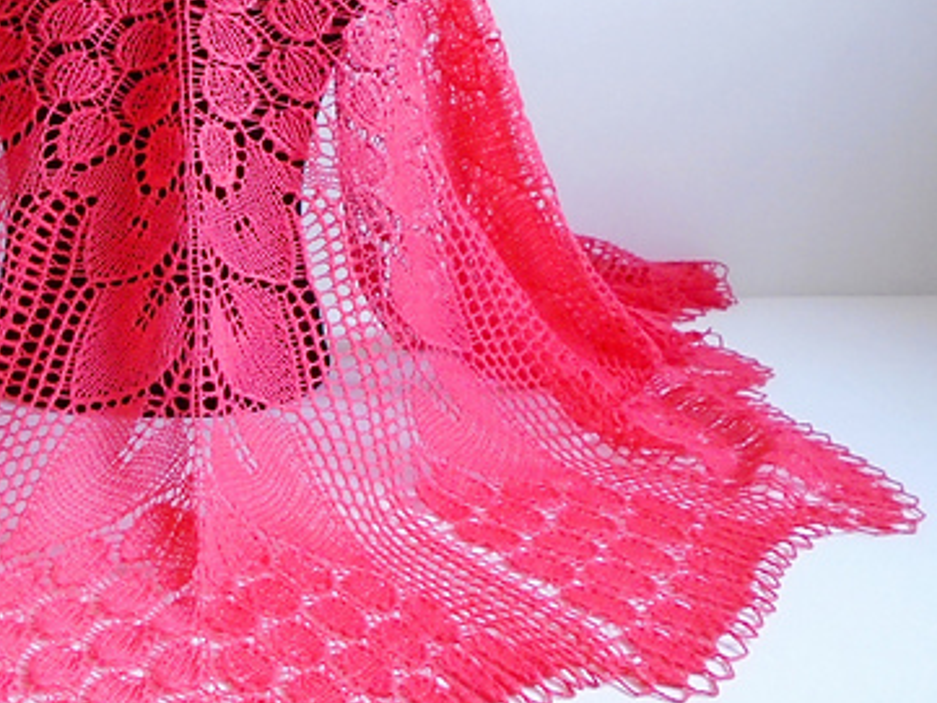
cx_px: 169
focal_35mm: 55
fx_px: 1489
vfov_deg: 26.5
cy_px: 296
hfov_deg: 33.8
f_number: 3.5
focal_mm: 5.5
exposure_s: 1/30
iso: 320
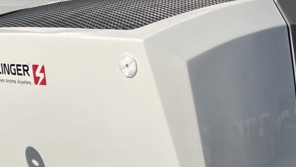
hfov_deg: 23.2
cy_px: 207
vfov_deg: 12.9
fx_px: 715
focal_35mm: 91
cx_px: 217
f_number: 1.6
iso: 32
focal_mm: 4.2
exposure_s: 1/7813
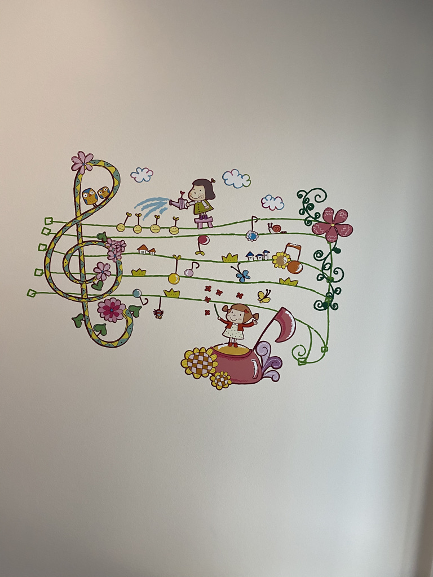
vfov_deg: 67.3
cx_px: 216
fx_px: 434
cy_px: 288
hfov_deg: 53.1
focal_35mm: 26
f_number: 1.8
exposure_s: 1/50
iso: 80
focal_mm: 4.25
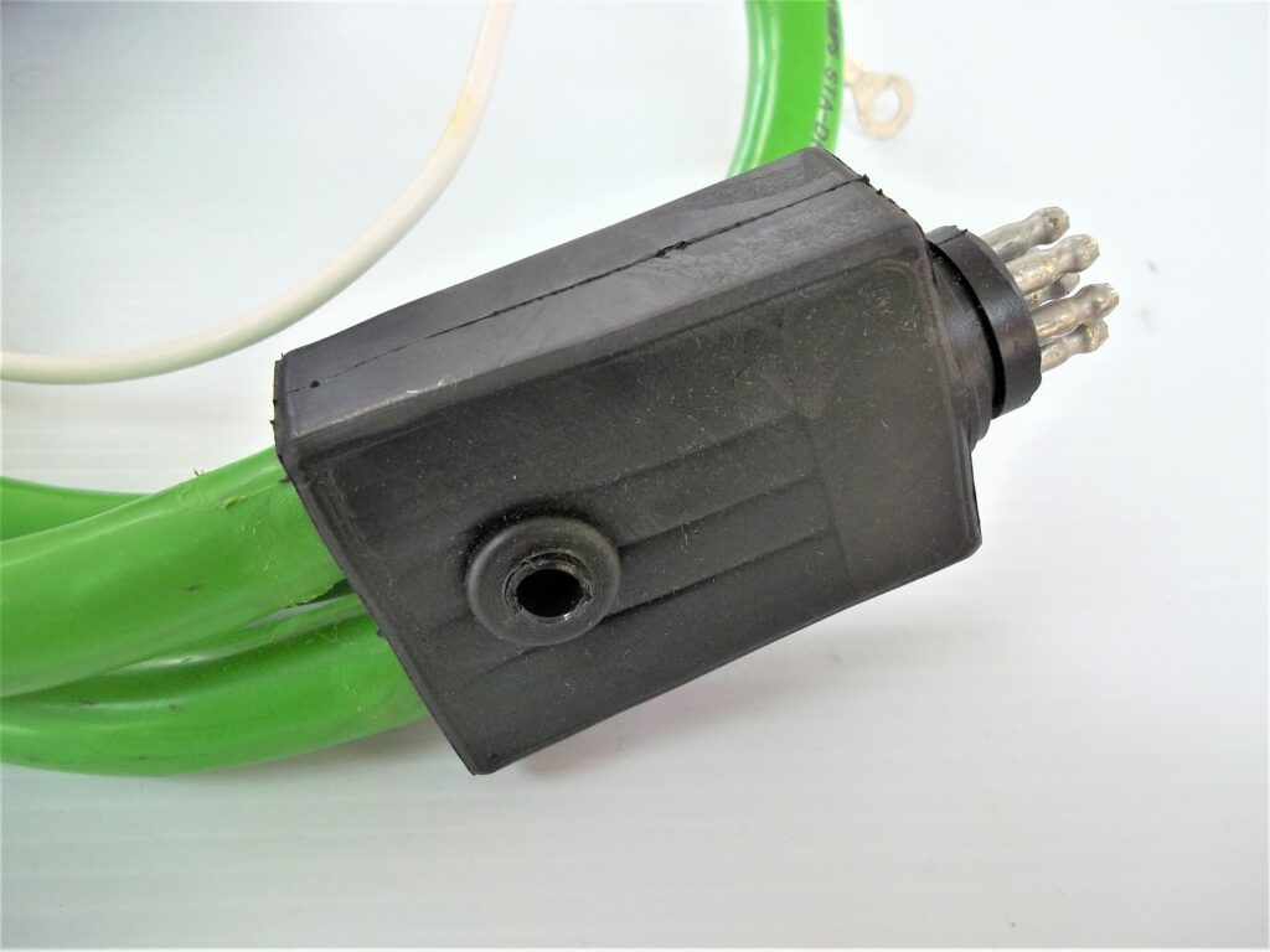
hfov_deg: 56.8
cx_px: 635
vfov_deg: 44.2
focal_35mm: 32
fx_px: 1174
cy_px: 476
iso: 107
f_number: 2.9
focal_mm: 5.7
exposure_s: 1/30
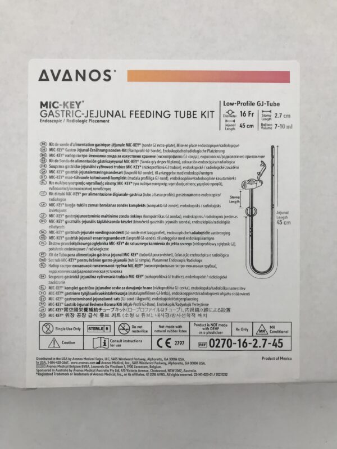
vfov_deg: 63.4
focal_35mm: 28
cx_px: 168
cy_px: 224
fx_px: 363
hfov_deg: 49.7
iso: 20
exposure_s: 1/273
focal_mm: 3.99
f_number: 1.8
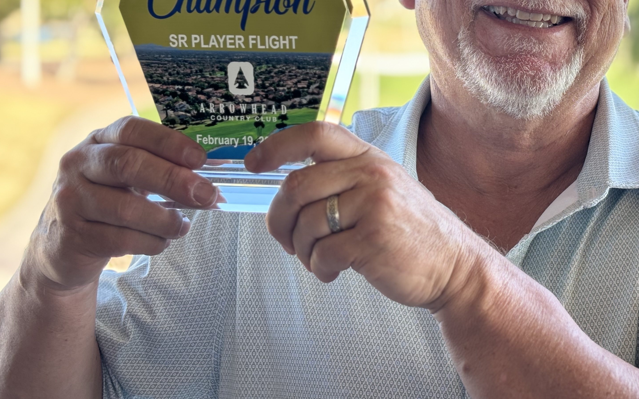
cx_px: 444
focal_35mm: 77
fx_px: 1341
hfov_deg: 26.6
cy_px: 65
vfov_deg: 16.8
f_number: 1.6
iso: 32
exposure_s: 1/251
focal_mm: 5.96
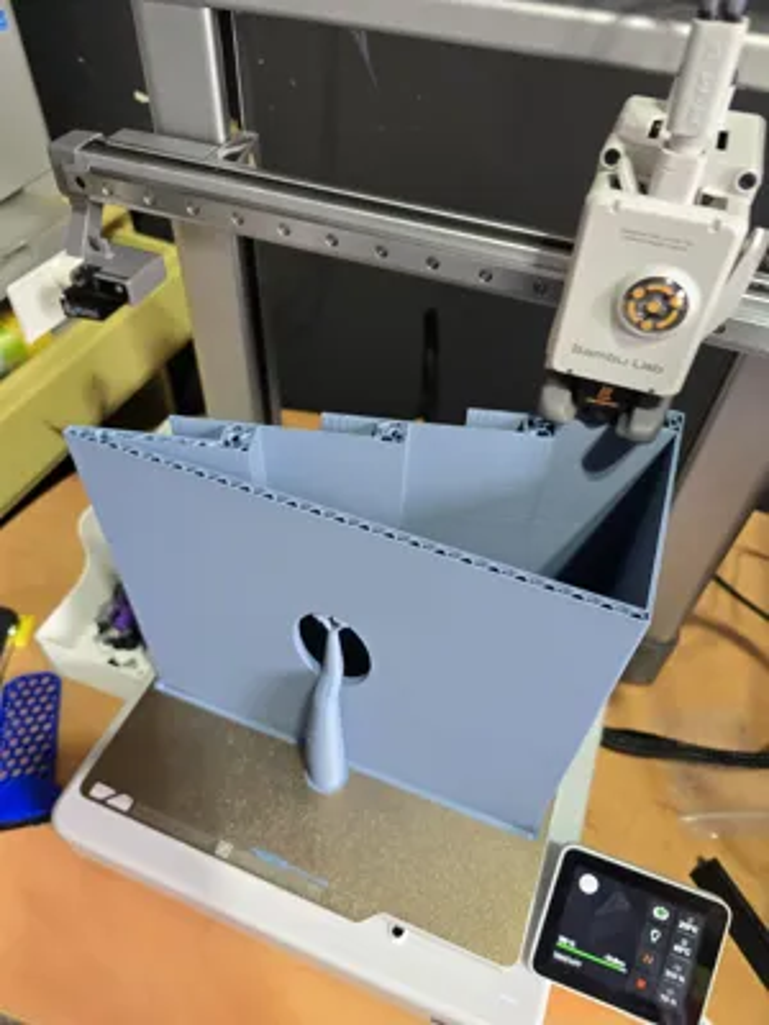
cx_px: 384
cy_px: 512
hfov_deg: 58.9
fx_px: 681
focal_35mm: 23
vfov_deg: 73.9
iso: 400
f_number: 1.7
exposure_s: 1/120
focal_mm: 6.3
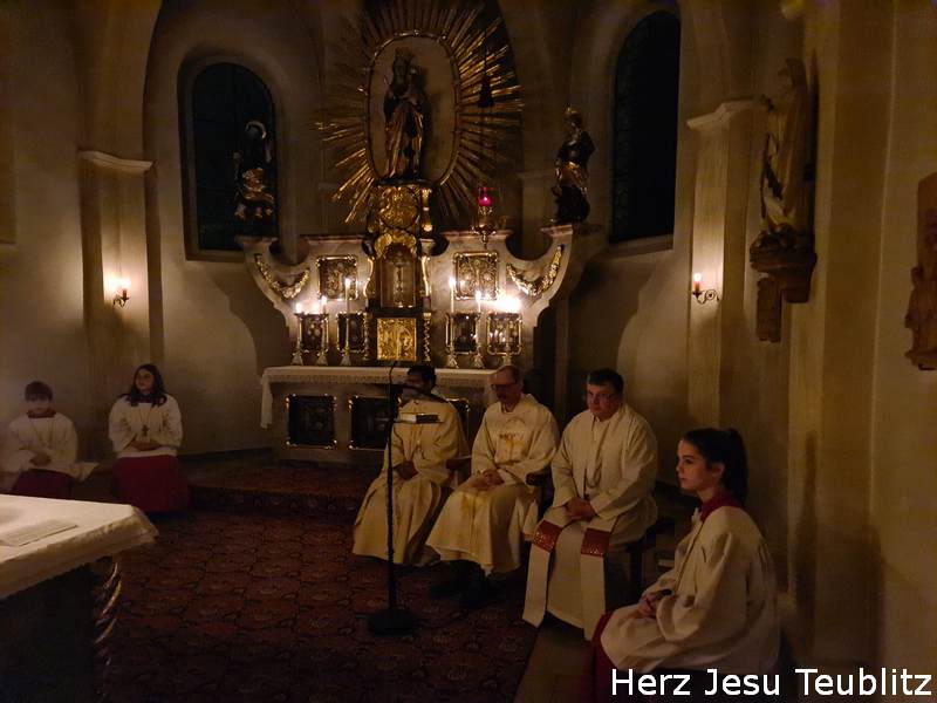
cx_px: 468
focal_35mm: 25
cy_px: 352
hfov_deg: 69.4
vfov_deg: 54.9
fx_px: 677
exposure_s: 1/25
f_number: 1.8
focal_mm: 7
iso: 3200
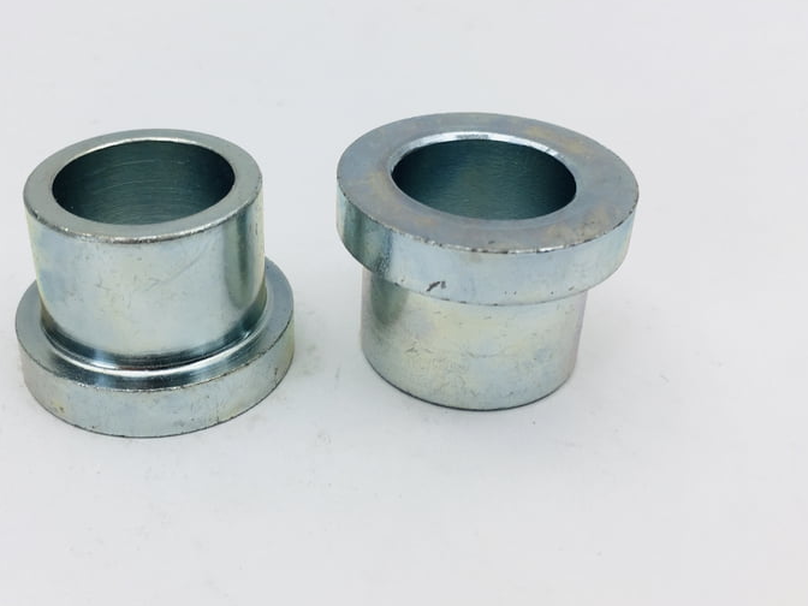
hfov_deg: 45.4
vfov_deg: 35.0
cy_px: 248
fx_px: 957
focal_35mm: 41
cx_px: 299
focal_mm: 4.15
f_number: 2.2
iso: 25
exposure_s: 1/146
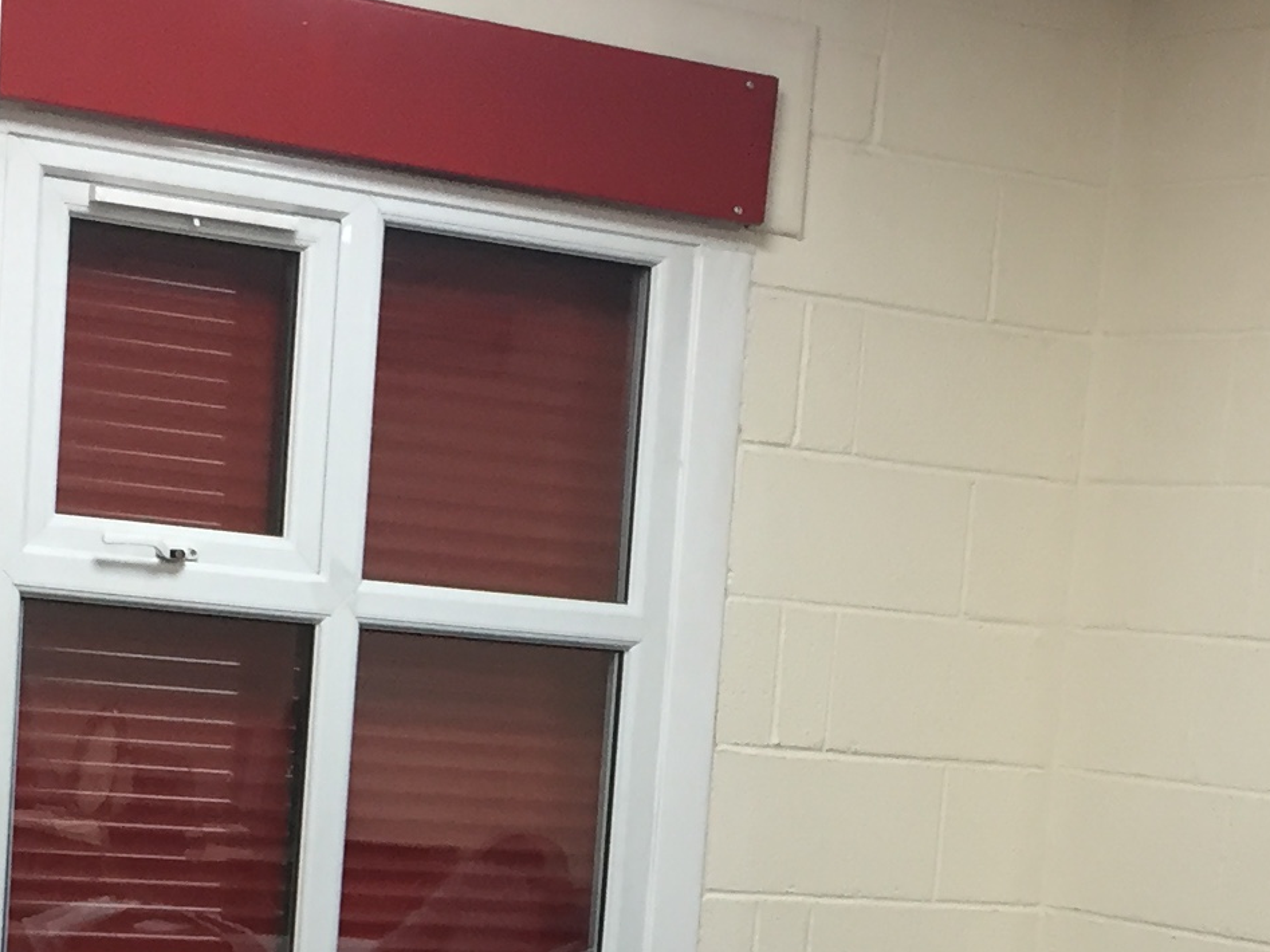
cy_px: 1234
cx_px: 770
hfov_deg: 19.6
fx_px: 3668
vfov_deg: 14.2
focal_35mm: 100
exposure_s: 1/33
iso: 80
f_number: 2.2
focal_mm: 4.15
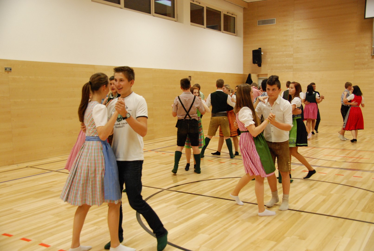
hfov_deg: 51.2
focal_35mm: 38
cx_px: 187
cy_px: 126
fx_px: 390
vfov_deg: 35.6
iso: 1250
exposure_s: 1/125
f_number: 5.6
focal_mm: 25
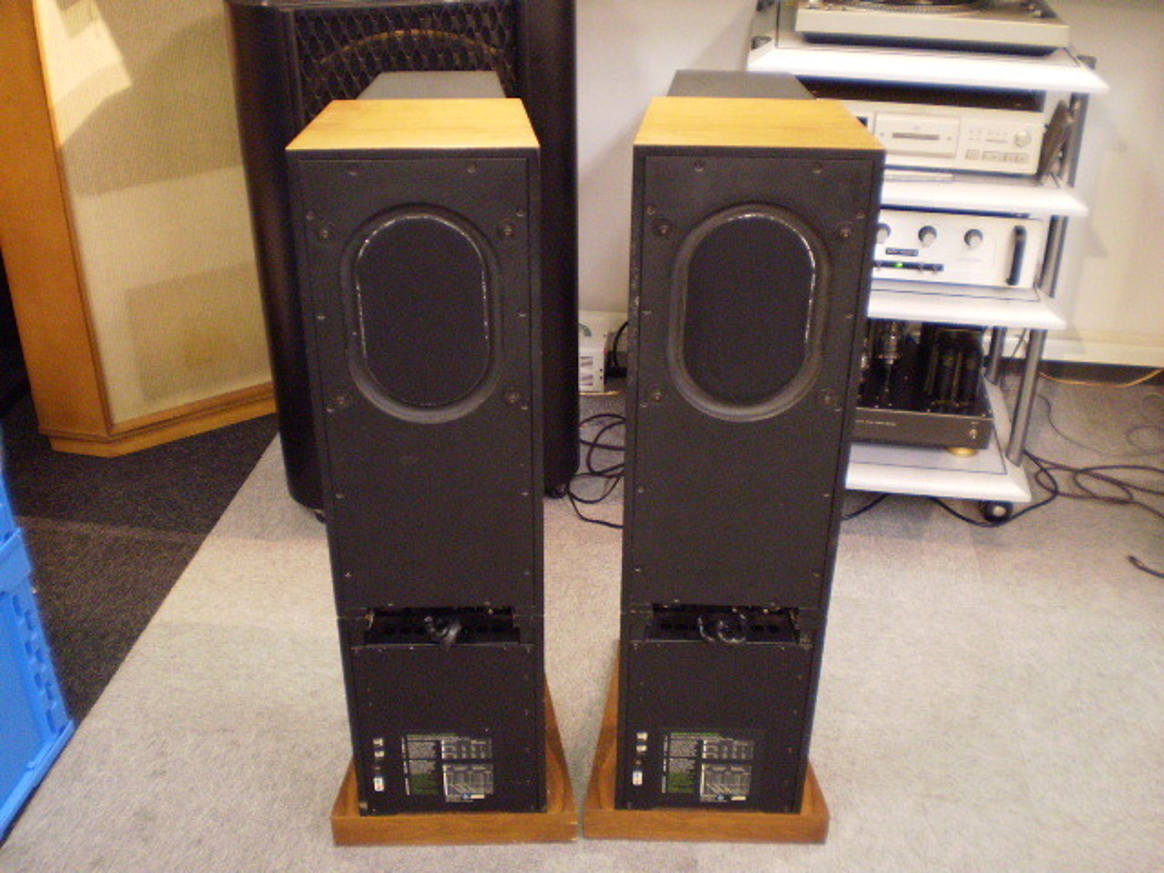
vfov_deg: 39.7
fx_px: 1211
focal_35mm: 36
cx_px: 582
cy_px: 436
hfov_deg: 51.4
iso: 400
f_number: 3.1
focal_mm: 6.3
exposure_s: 1/20
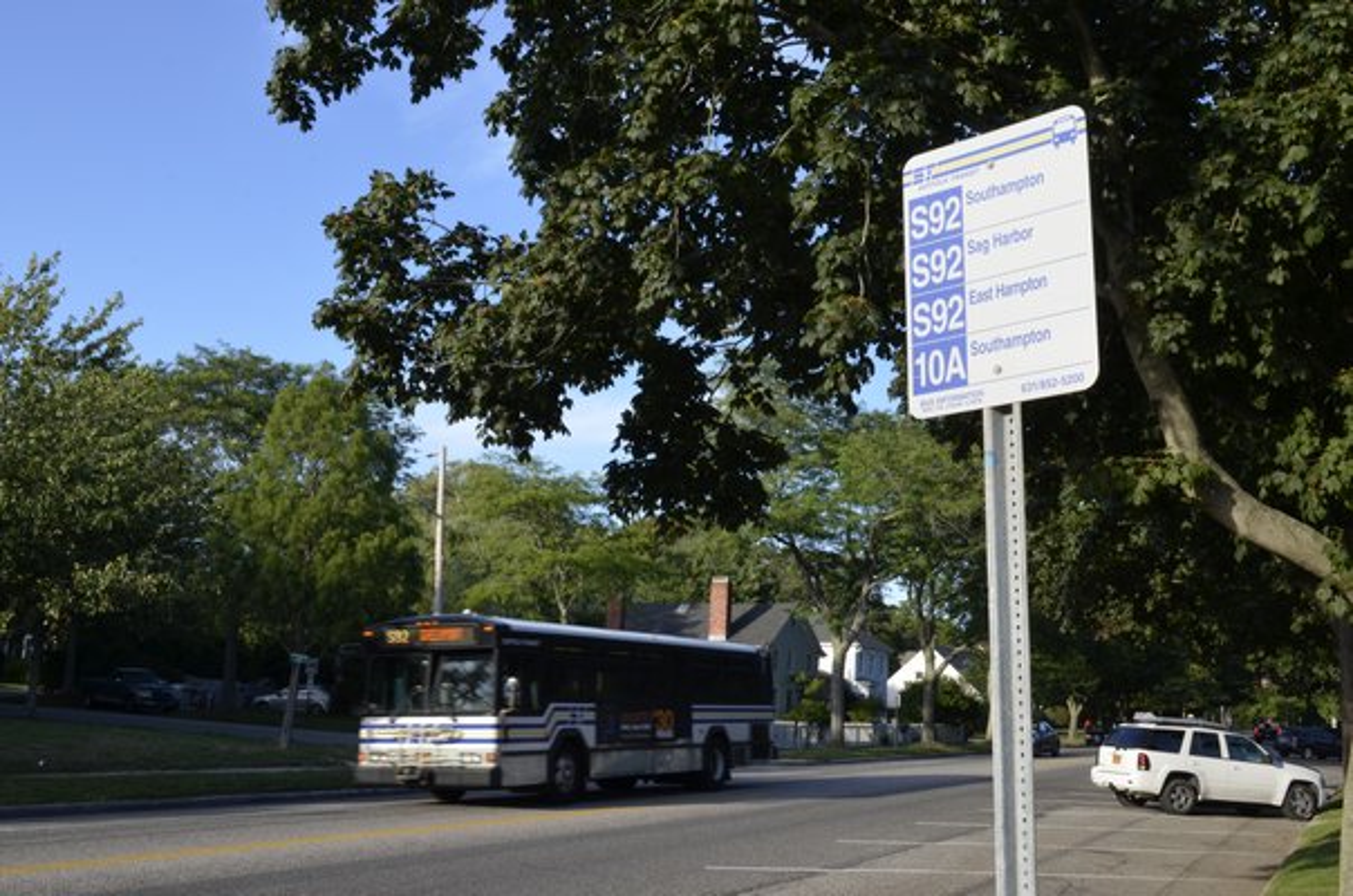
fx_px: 1350
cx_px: 676
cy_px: 448
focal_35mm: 36
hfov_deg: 53.2
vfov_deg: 36.7
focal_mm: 24
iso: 400
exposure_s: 1/80
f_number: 16
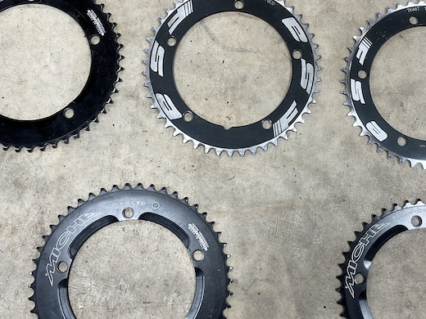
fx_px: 492
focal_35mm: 40
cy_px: 176
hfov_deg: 46.5
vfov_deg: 35.9
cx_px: 259
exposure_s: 1/120
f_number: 1.5
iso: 125
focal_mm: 5.7
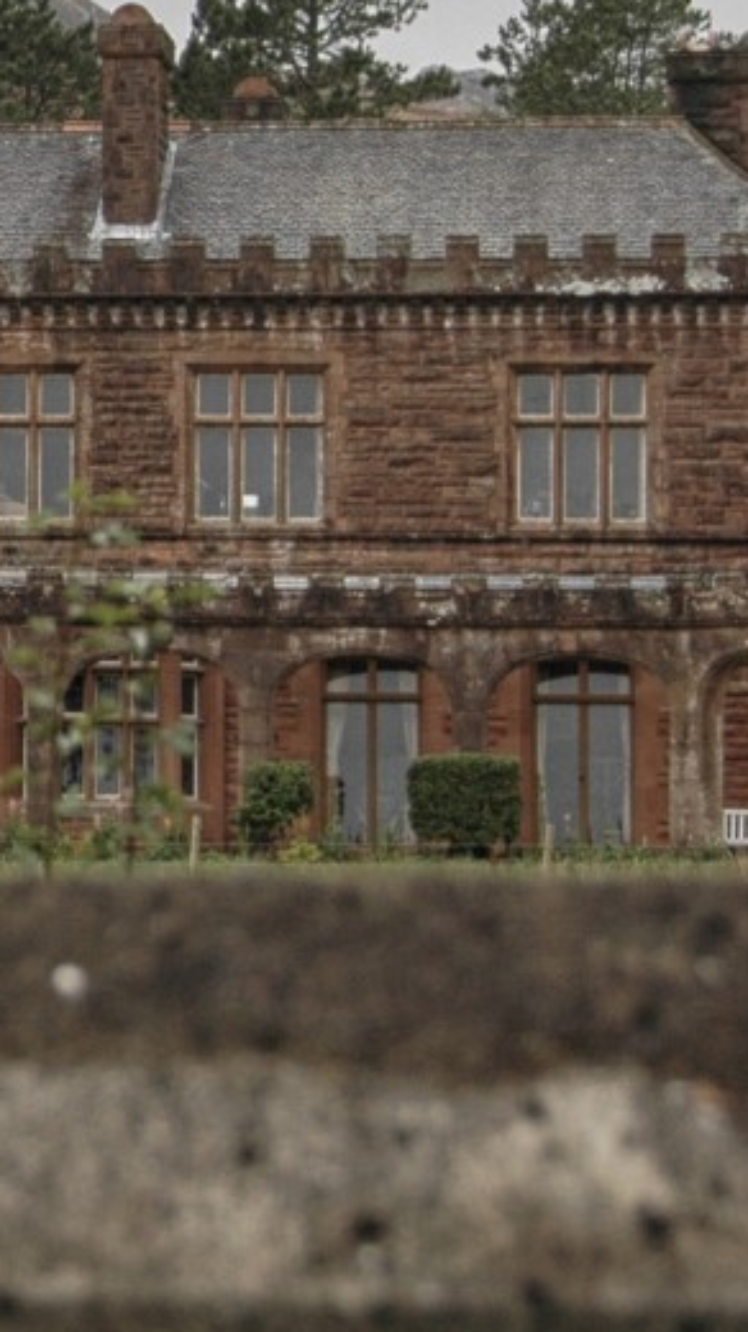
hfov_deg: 4.7
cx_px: -728
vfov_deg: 8.4
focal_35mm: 255
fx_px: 9003
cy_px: 323
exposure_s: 1/100
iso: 200
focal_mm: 52
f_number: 5
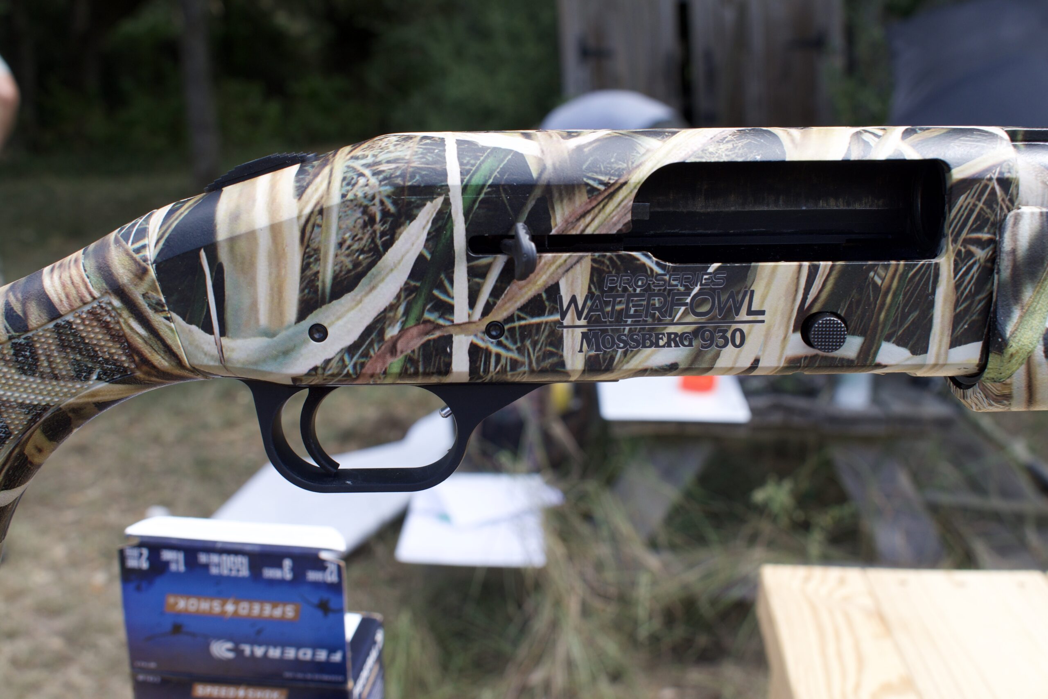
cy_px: 350
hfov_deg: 47.9
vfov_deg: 33.0
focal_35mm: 40
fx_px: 1179
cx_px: 524
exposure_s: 1/250
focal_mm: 27
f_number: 8
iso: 220
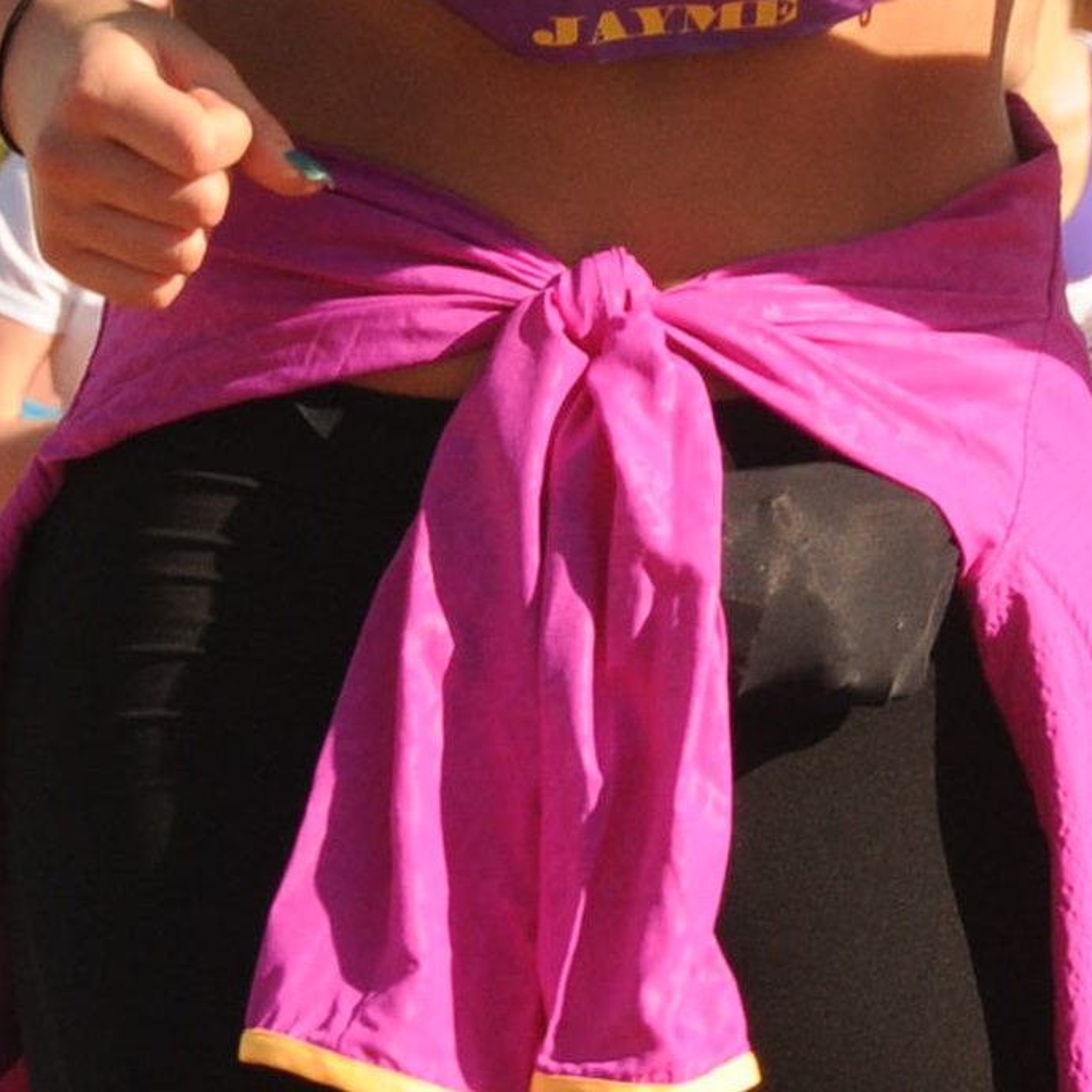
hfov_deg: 5.2
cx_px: 603
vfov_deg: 5.2
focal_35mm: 334
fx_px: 11921
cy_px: 569
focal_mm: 50
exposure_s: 1/640
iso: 500
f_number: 9
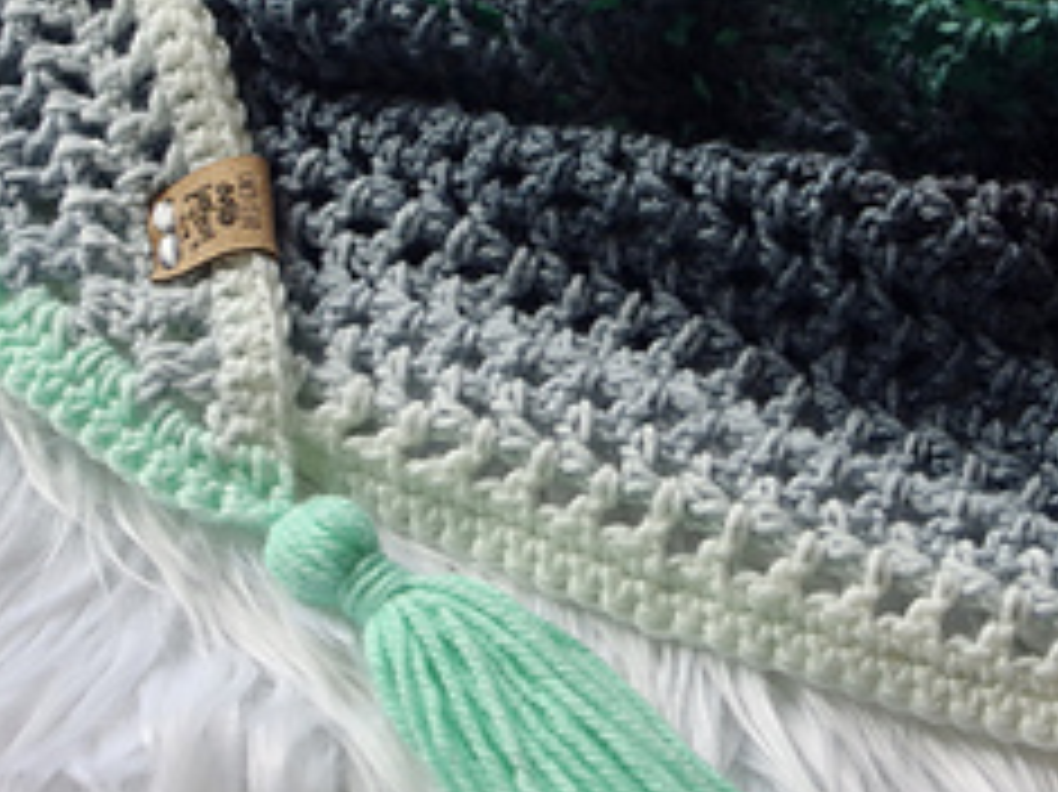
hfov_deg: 19.9
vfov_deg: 15.0
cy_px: 182
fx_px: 2994
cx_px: 743
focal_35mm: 98
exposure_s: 1/160
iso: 100
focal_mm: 9.8
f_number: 2.8
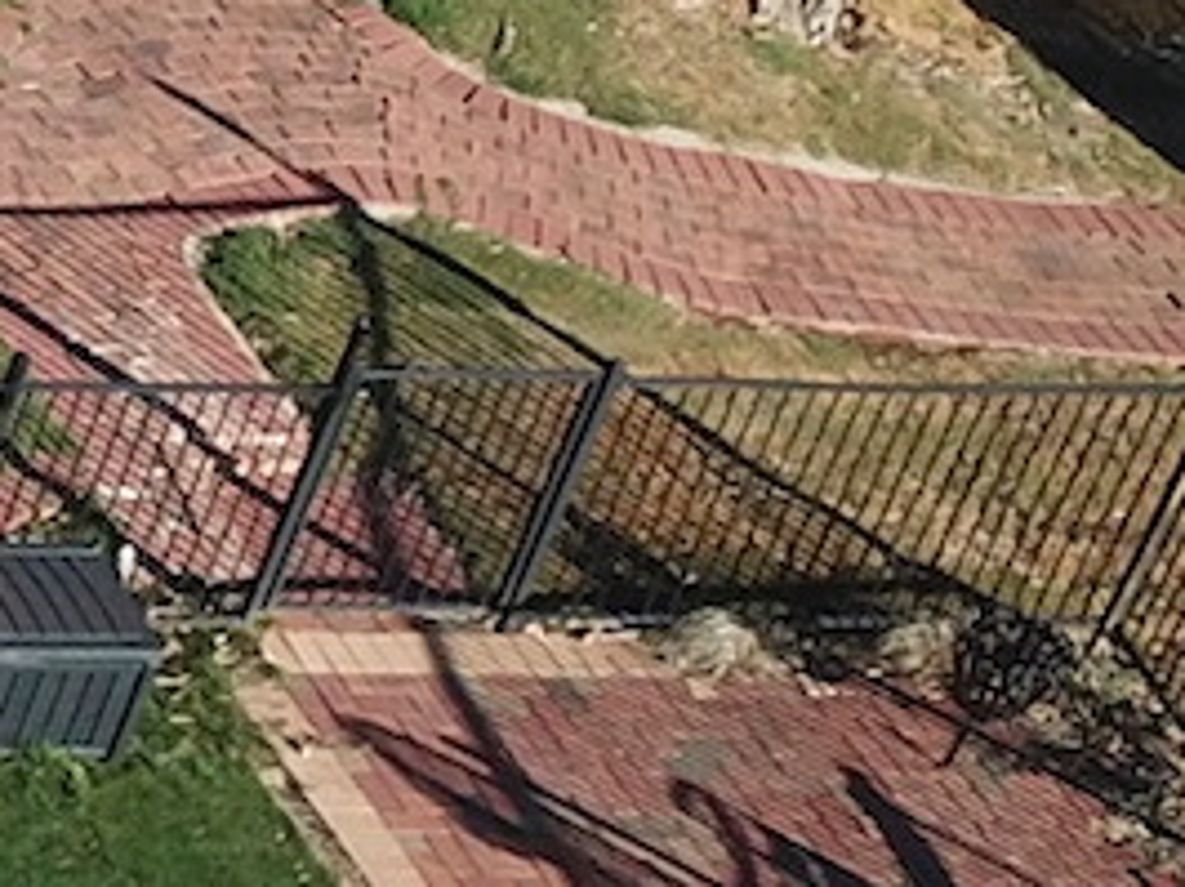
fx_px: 6430
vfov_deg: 7.7
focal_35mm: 188
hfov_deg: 8.1
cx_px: -2994
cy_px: -575
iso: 131
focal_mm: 4.7
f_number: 2.2
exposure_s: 1/50
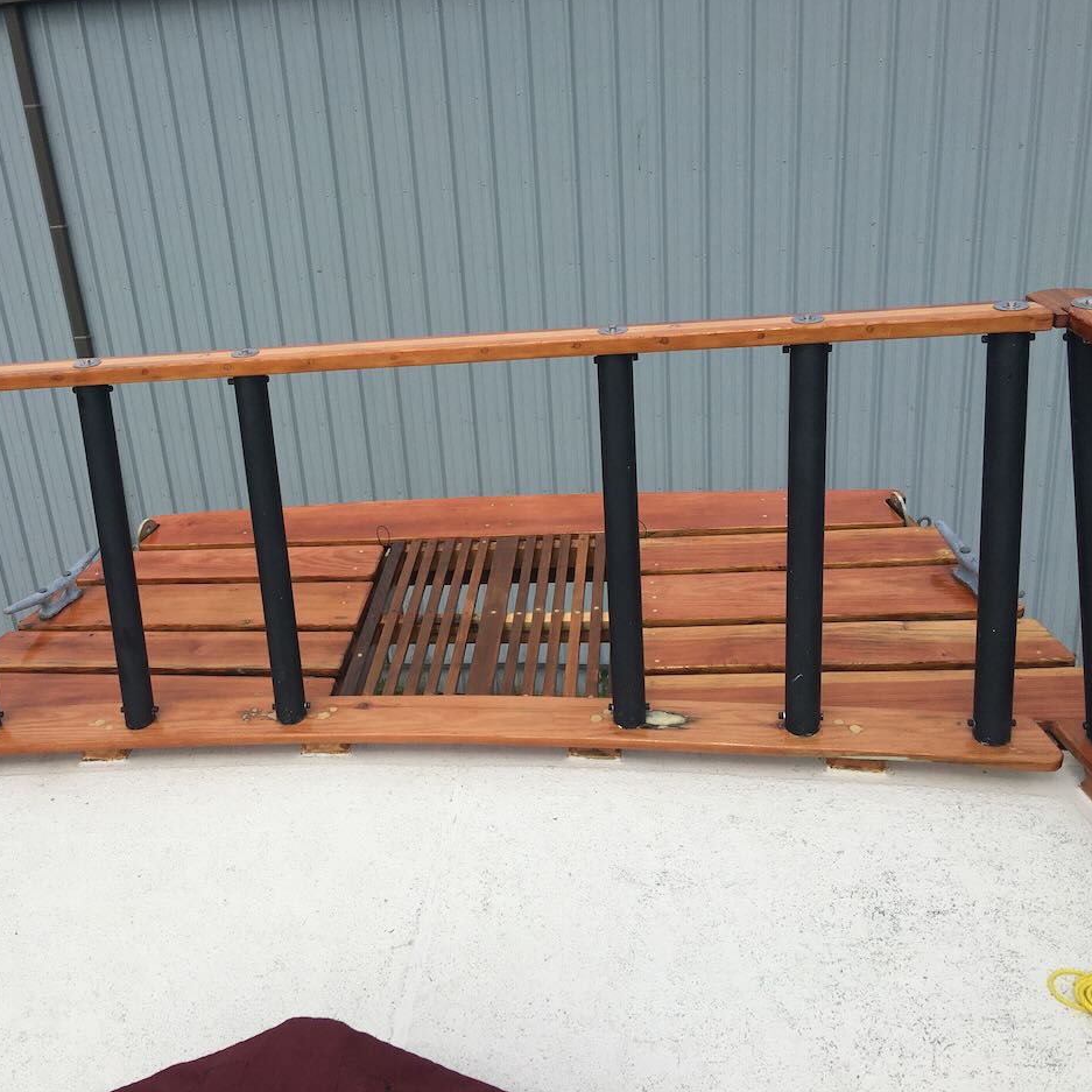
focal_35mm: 35
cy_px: 534
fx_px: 1249
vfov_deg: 47.2
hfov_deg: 46.9
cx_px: 422
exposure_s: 1/2653
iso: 25
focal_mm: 4.15
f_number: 2.2
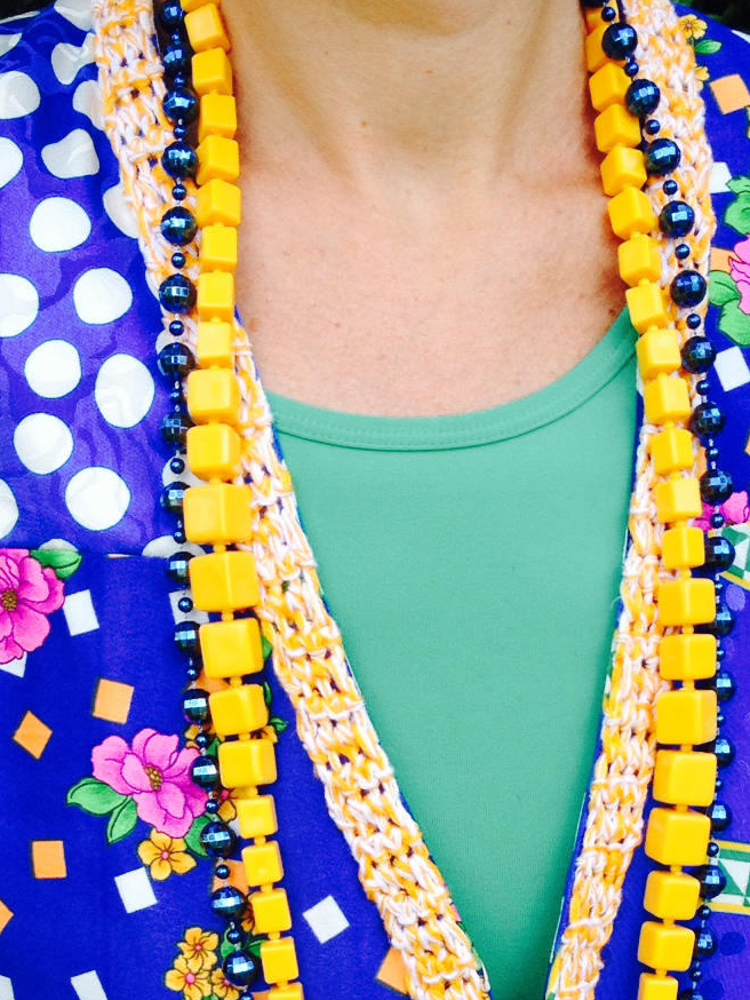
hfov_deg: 18.0
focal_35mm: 82
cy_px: 1013
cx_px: 337
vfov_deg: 22.8
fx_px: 2368
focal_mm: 4.28
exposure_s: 1/213
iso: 50
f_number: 2.4
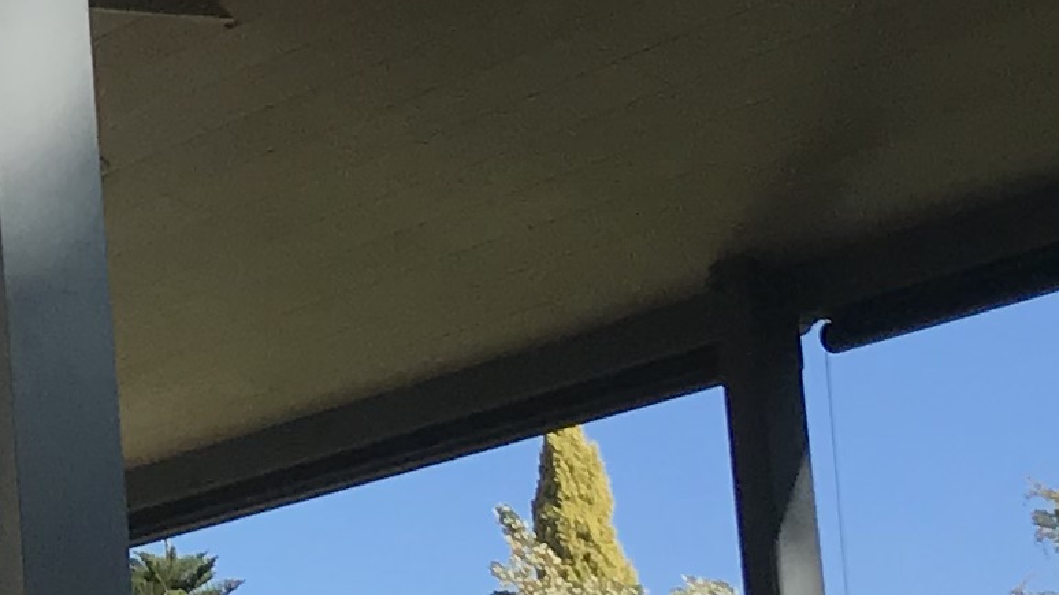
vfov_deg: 7.5
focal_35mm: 159
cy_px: -233
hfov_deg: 13.0
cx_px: -393
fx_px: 4464
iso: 20
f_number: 1.8
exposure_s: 1/2283
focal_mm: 3.99
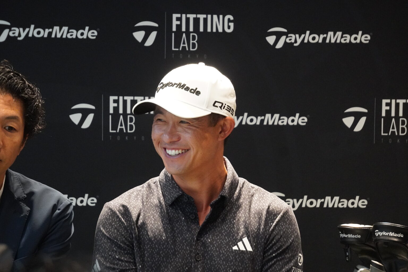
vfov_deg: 5.6
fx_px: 2805
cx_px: 204
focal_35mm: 248
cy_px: 136
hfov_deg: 8.3
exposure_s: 1/250
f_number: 6.3
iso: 6400
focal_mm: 165
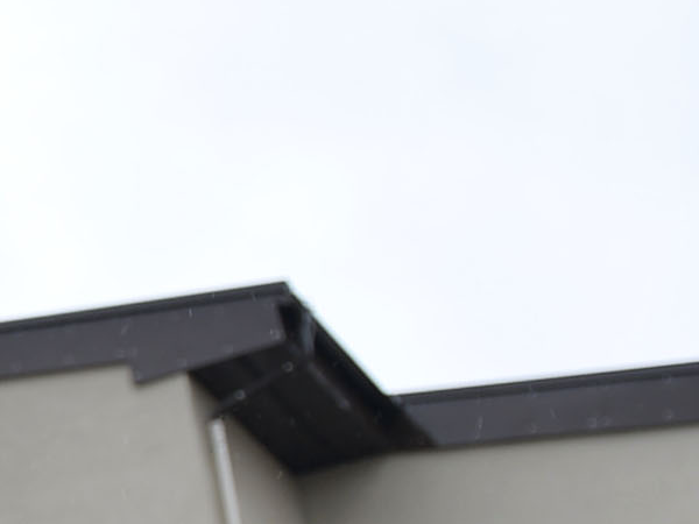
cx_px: -997
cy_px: 383
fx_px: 2867
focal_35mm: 142
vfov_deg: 10.4
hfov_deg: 11.4
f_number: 5
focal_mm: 24
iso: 200
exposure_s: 1/320
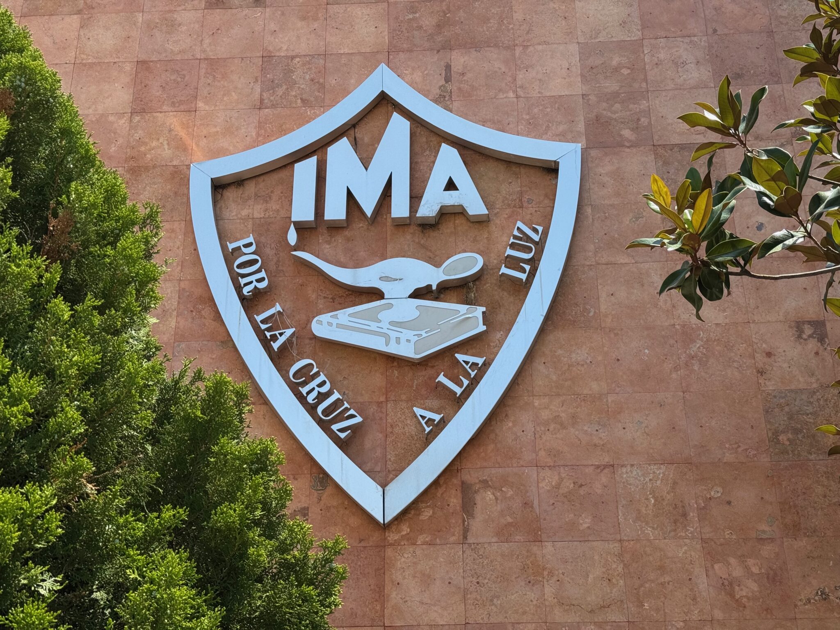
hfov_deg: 39.7
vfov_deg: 30.3
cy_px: 315
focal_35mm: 48
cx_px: 420
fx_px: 1165
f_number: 1.78
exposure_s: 1/2331
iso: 64
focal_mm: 6.76
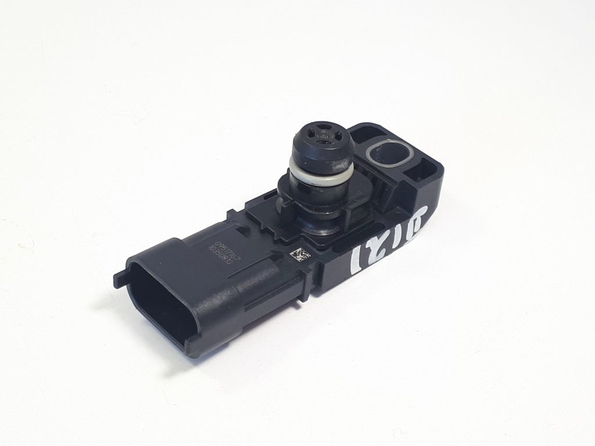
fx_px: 464
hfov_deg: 65.3
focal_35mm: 27
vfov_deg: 51.4
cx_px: 298
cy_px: 223
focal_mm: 3.6
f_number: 1.9
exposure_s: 1/106
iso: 40
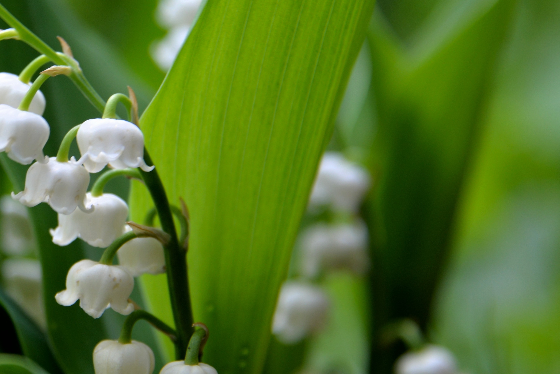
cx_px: 14
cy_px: 171
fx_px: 3921
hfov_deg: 8.1
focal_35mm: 252
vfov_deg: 5.5
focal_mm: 125
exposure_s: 1/125
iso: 360
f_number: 5.6
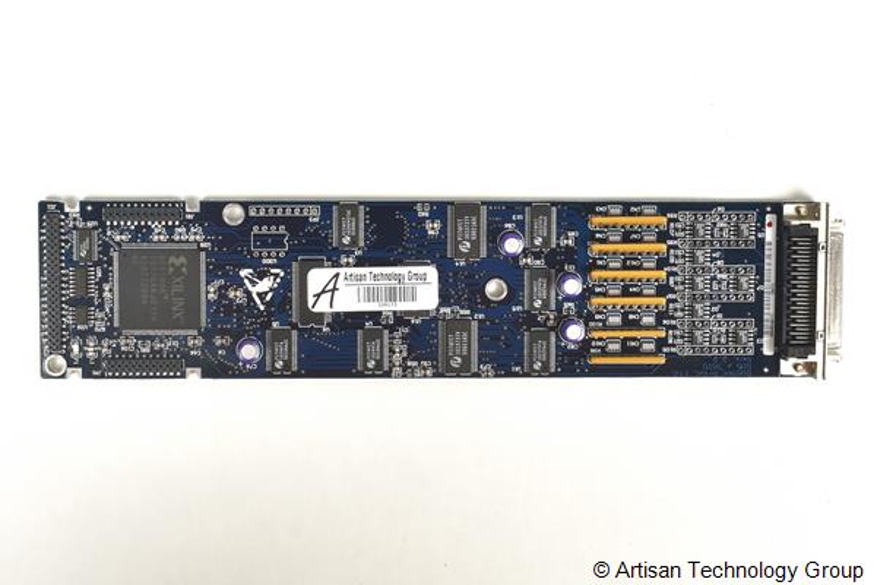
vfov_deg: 36.9
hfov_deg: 53.1
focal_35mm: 36
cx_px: 438
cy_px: 292
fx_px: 877
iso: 200
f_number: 13
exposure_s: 1/200
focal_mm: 24
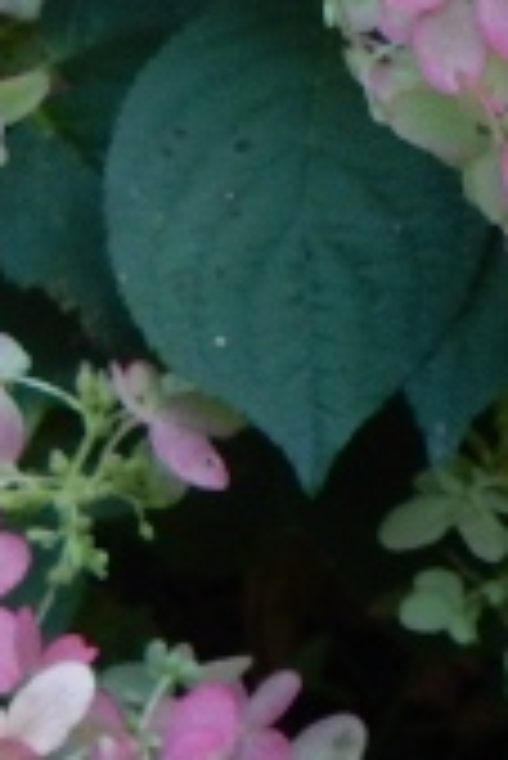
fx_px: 3739
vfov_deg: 11.2
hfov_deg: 6.8
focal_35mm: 177
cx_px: 1708
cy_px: -337
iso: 250
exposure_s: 1/30
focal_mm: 6.4
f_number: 4
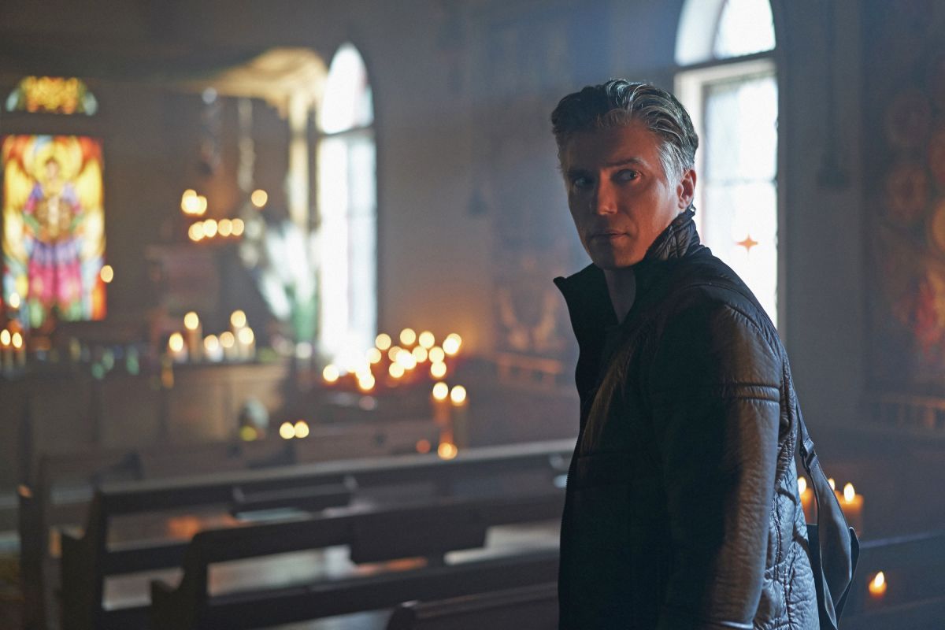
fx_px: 1444
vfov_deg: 24.6
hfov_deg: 36.2
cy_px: 315
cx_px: 472
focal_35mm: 55
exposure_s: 1/250
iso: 1250
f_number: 2
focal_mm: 55
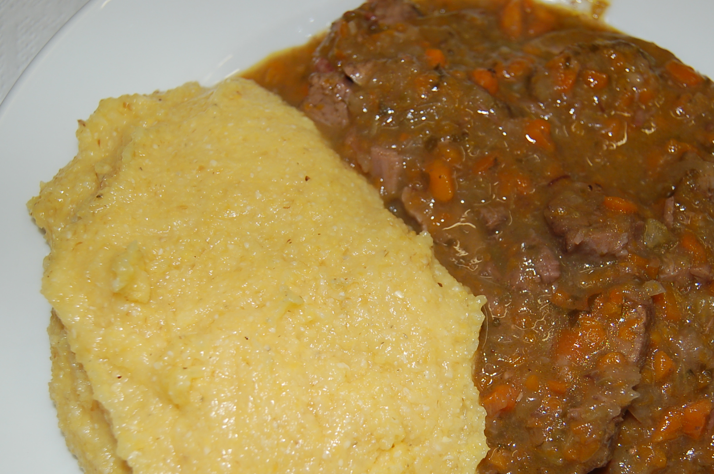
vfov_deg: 26.8
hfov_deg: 39.5
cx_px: 417
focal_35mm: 50
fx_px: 990
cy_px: 307
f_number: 4
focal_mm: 24
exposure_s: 1/60
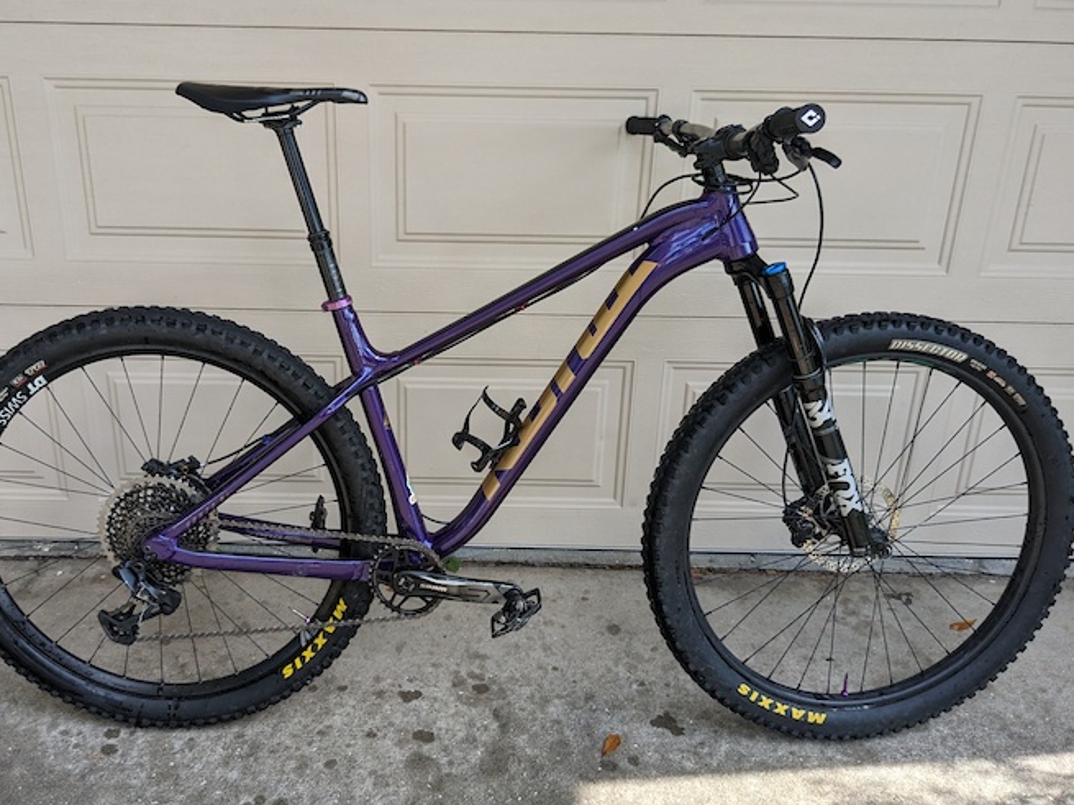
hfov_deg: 55.2
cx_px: 480
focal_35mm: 33
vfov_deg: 42.9
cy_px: 390
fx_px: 1024
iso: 54
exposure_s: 1/544
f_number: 1.73
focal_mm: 4.38
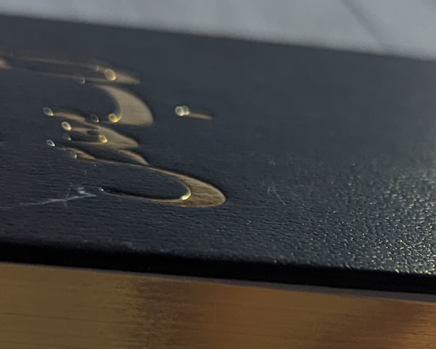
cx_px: 338
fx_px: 1239
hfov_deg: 19.8
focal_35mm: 96
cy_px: 370
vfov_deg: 15.7
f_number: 1.85
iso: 134
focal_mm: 6.81
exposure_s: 1/36.4
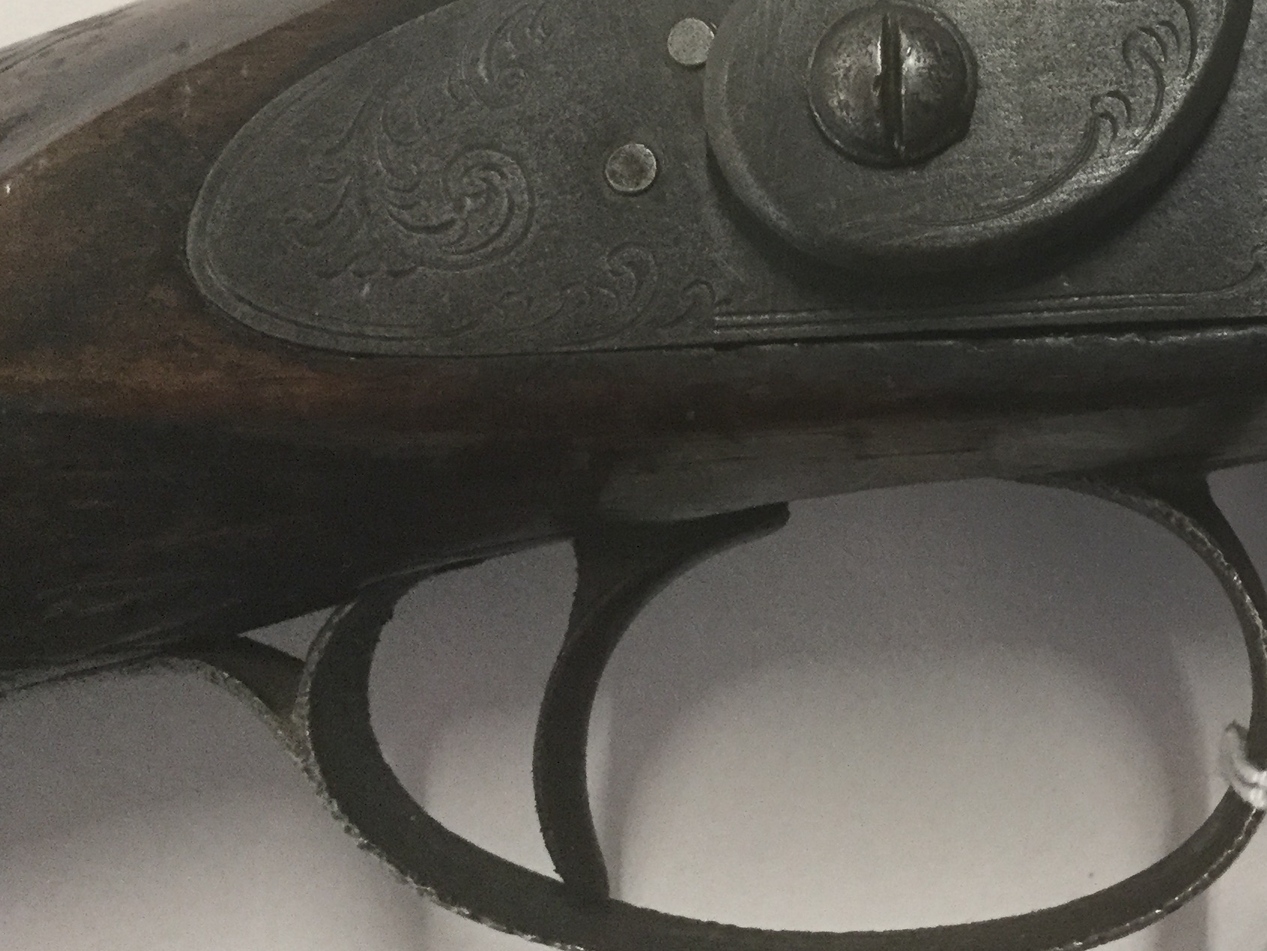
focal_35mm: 60
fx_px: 2196
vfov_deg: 23.8
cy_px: 94
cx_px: 1202
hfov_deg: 30.4
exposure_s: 1/33
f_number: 2.4
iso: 200
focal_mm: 3.3
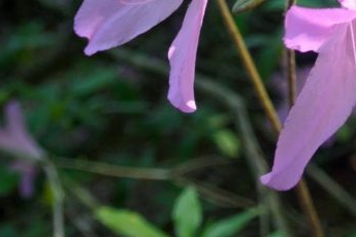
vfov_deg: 11.2
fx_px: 1177
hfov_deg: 17.1
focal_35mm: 119
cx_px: 246
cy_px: -76
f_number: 4.5
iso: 200
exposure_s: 1/125
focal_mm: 15.1
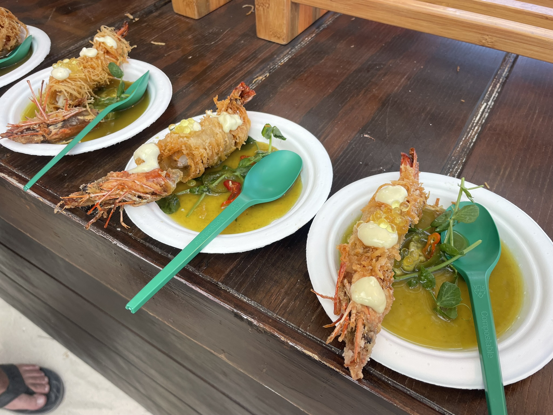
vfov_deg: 53.1
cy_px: 208
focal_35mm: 26
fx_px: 415
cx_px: 276
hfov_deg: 67.3
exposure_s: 1/419
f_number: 1.6
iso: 32
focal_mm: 4.2
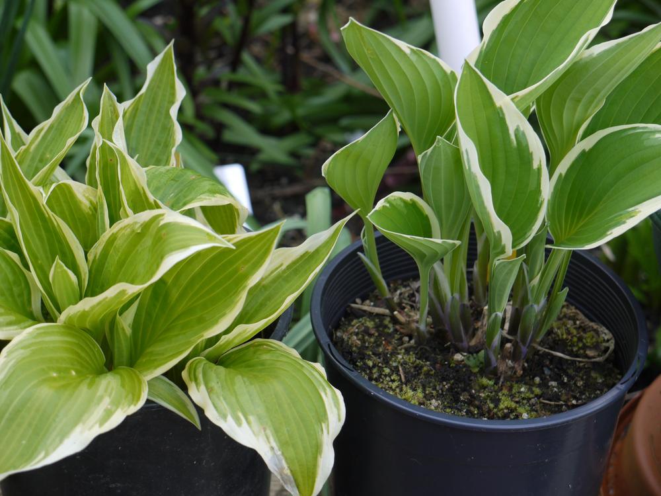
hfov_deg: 21.8
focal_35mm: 90
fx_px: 1719
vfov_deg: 16.4
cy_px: 248
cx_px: 330
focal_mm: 45
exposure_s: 1/100
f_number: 5.6
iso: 200
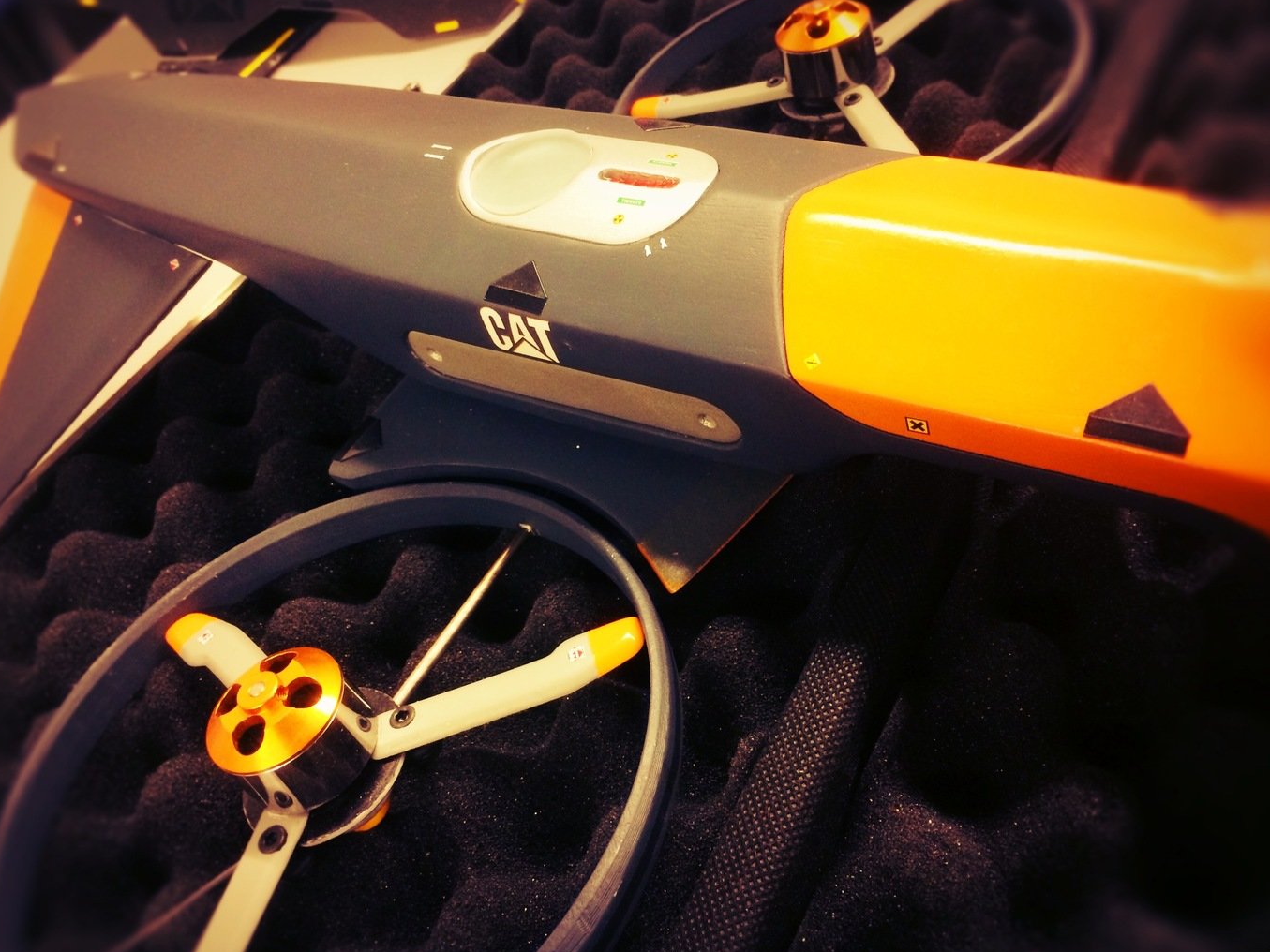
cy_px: 482
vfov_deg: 45.4
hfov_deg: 58.4
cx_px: 644
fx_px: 1137
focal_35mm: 31
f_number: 2.2
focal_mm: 4.12
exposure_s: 1/30
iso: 200
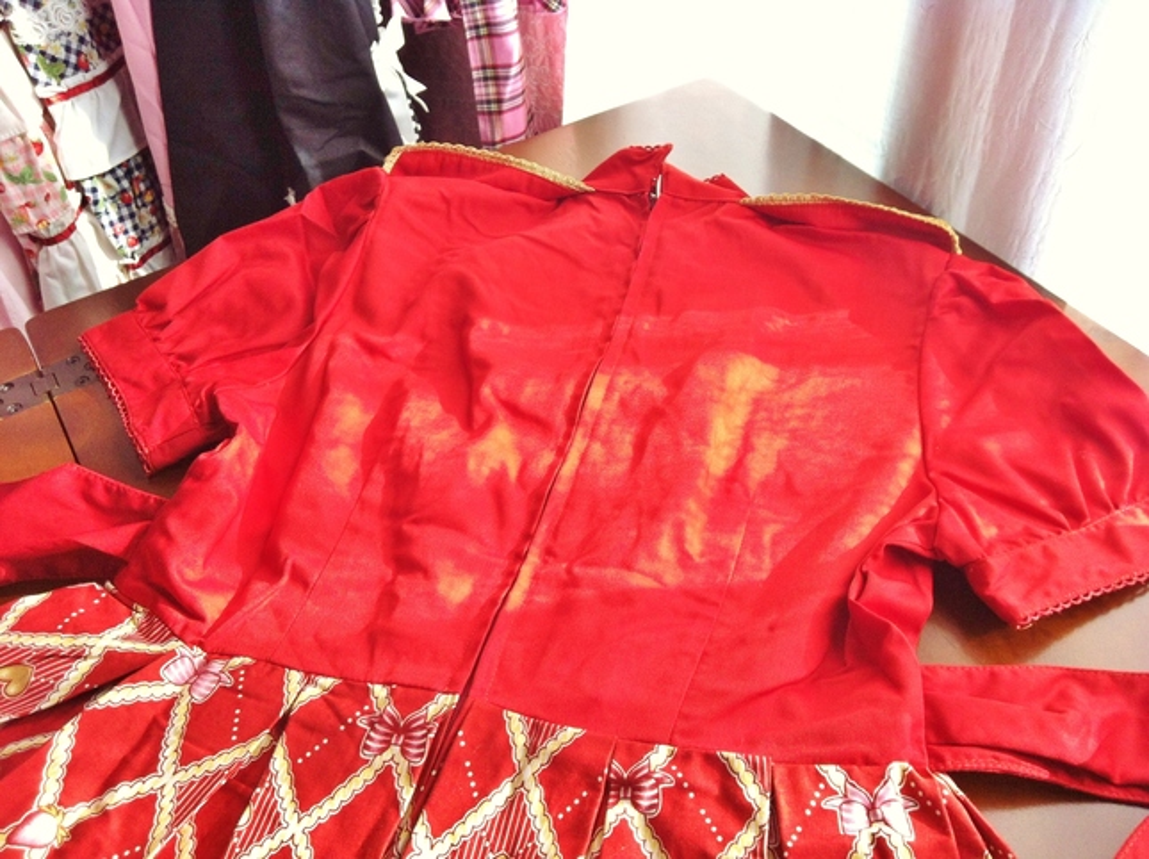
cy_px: 430
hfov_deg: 52.7
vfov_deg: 40.6
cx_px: 574
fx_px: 1160
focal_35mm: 35
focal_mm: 3.85
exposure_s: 1/120
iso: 100
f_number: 2.8
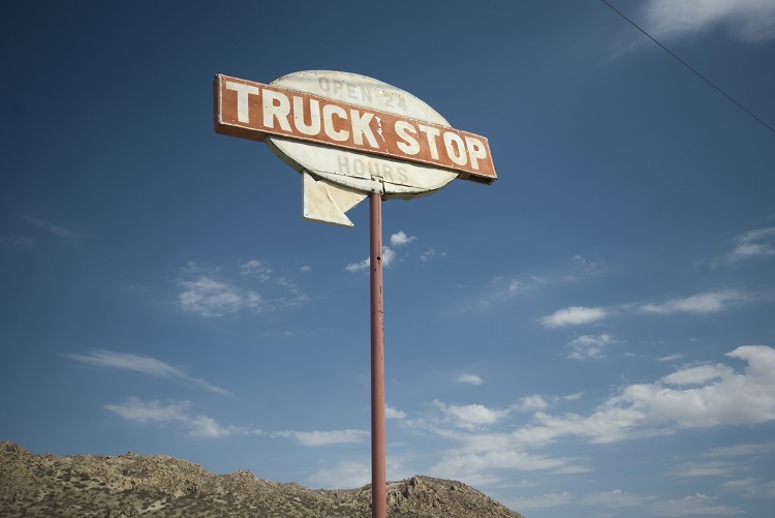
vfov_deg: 43.7
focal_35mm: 30
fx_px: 646
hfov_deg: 61.9
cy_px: 259
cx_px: 388
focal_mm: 20
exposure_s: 1/250
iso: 100
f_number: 8
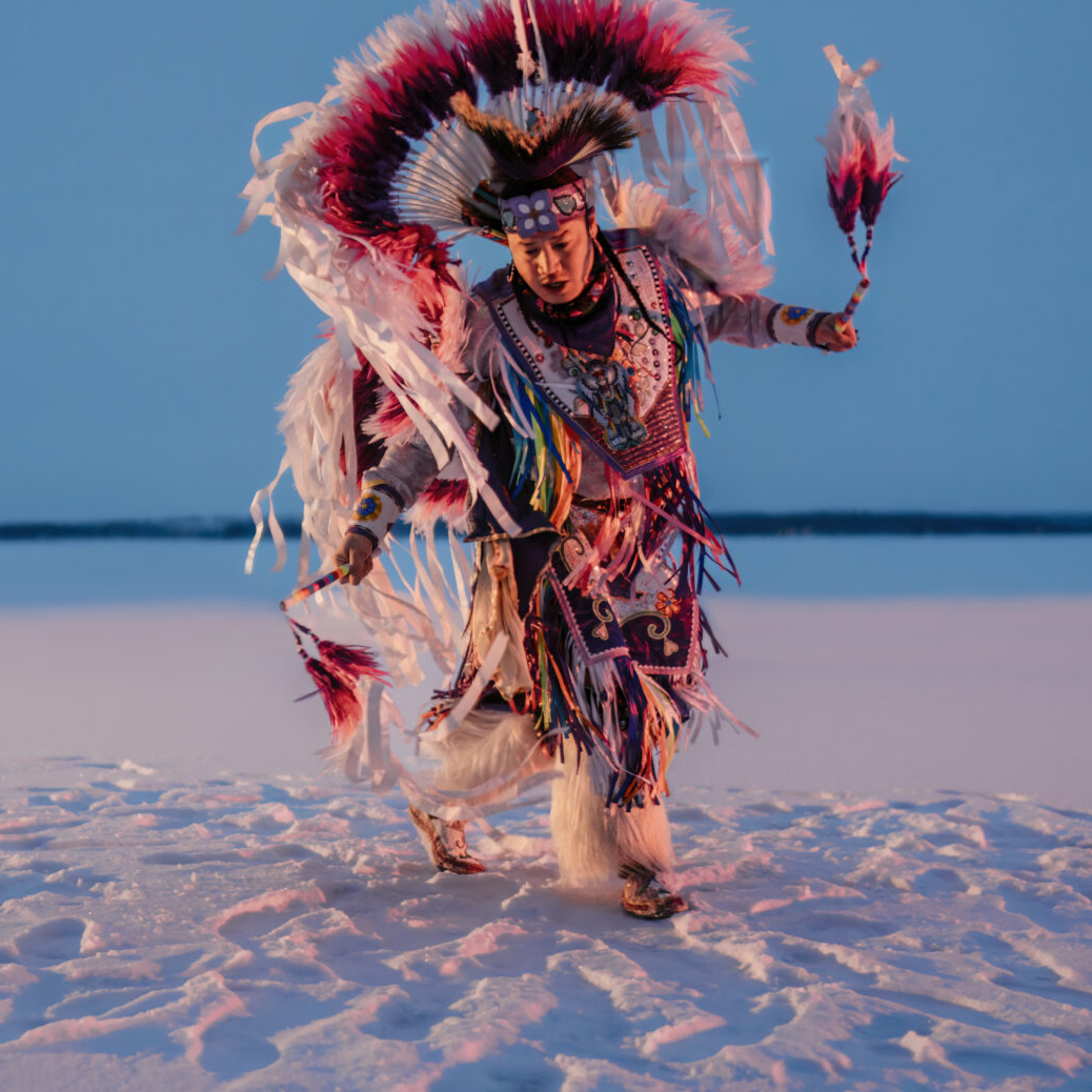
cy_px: 497
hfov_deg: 30.8
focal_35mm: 55
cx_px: 358
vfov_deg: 31.1
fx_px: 1963
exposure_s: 1/400
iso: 1600
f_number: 1.4
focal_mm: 35
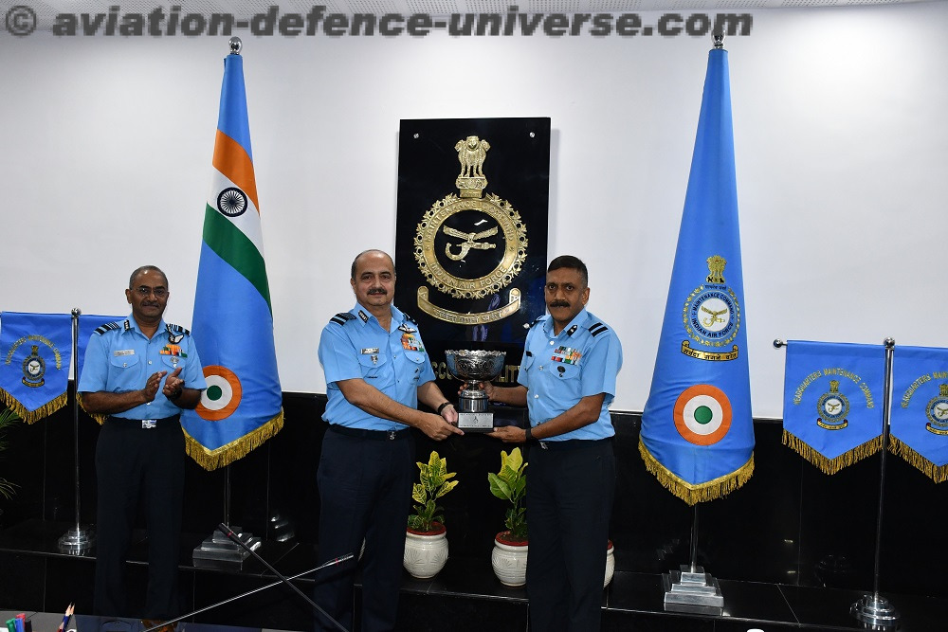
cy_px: 316
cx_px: 474
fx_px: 790
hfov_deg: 61.9
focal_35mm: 30
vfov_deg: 43.6
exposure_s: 1/100
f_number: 6.3
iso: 1600
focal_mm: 20
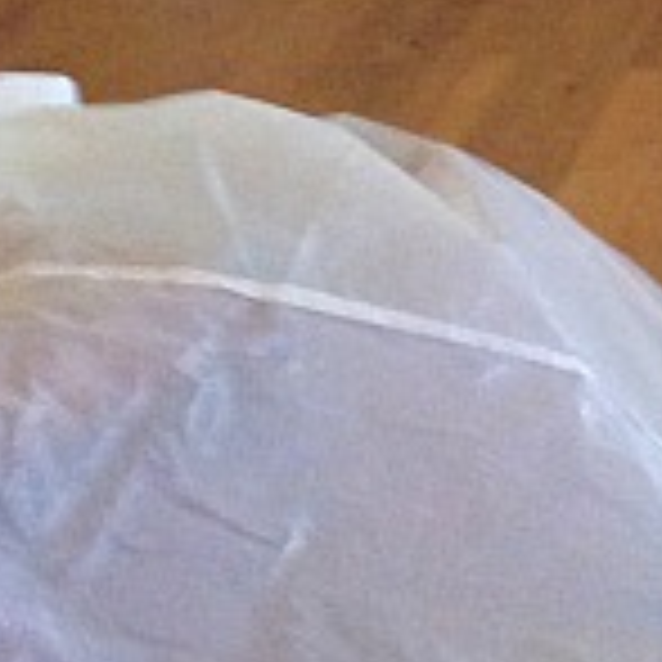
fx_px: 3613
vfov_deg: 10.1
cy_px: -365
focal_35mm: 167
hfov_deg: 10.1
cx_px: 1058
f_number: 2.4
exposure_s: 1/20
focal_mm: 4.13
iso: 250
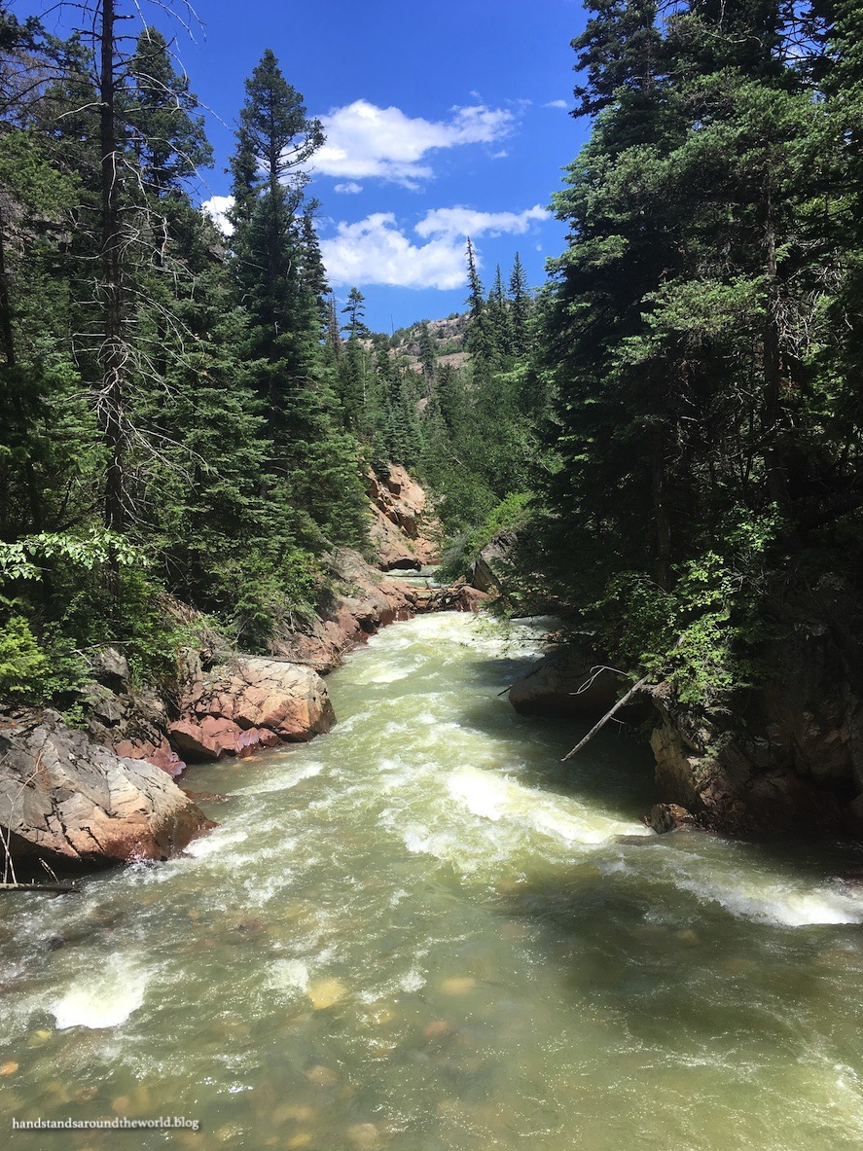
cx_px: 429
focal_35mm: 30
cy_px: 565
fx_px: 997
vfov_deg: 60.0
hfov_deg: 46.8
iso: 25
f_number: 2.2
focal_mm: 4.15
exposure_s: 1/1115
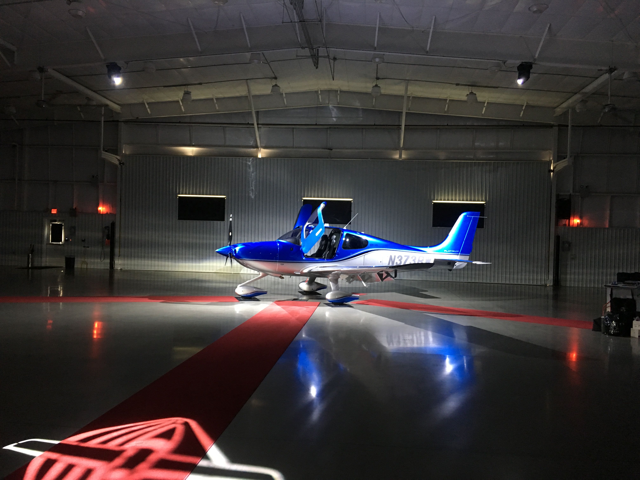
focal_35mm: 29
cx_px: 320
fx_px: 536
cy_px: 240
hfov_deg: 61.7
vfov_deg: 48.2
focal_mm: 4.15
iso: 125
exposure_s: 1/30
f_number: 2.2
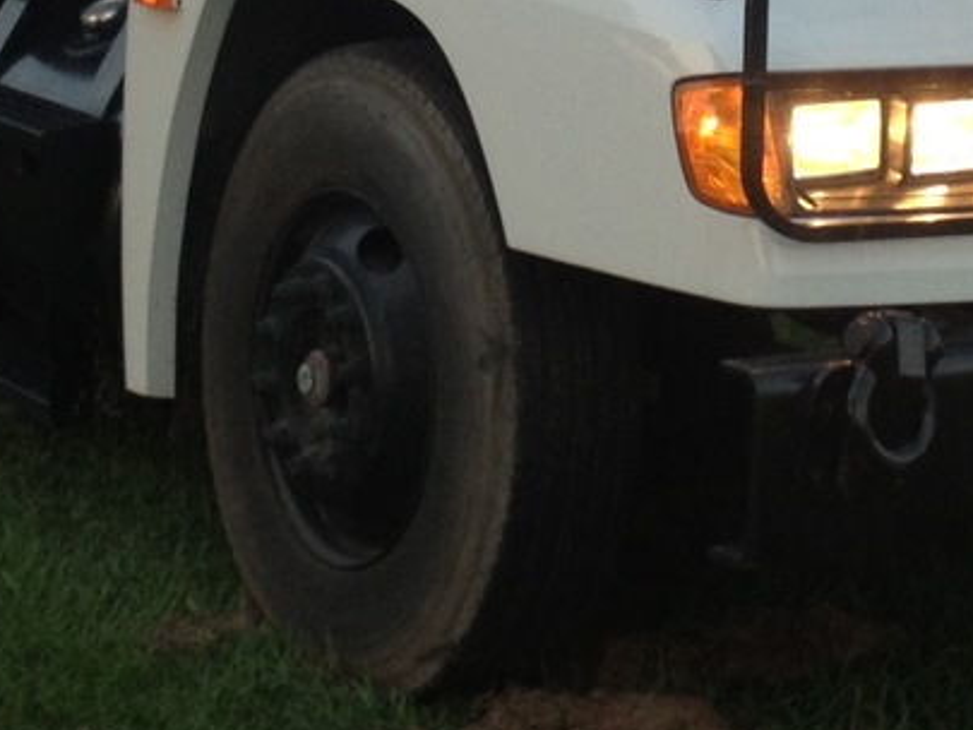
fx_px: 3964
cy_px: 5
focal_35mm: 141
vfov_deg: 10.4
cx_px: 656
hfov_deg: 14.0
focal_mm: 4.28
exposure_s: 1/60
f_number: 2.4
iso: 64
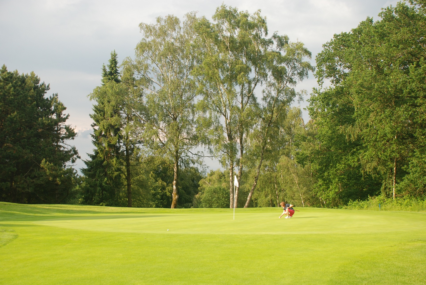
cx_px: 213
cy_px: 142
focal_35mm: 42
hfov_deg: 46.4
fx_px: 498
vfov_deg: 32.0
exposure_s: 1/100
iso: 200
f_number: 5
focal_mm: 28
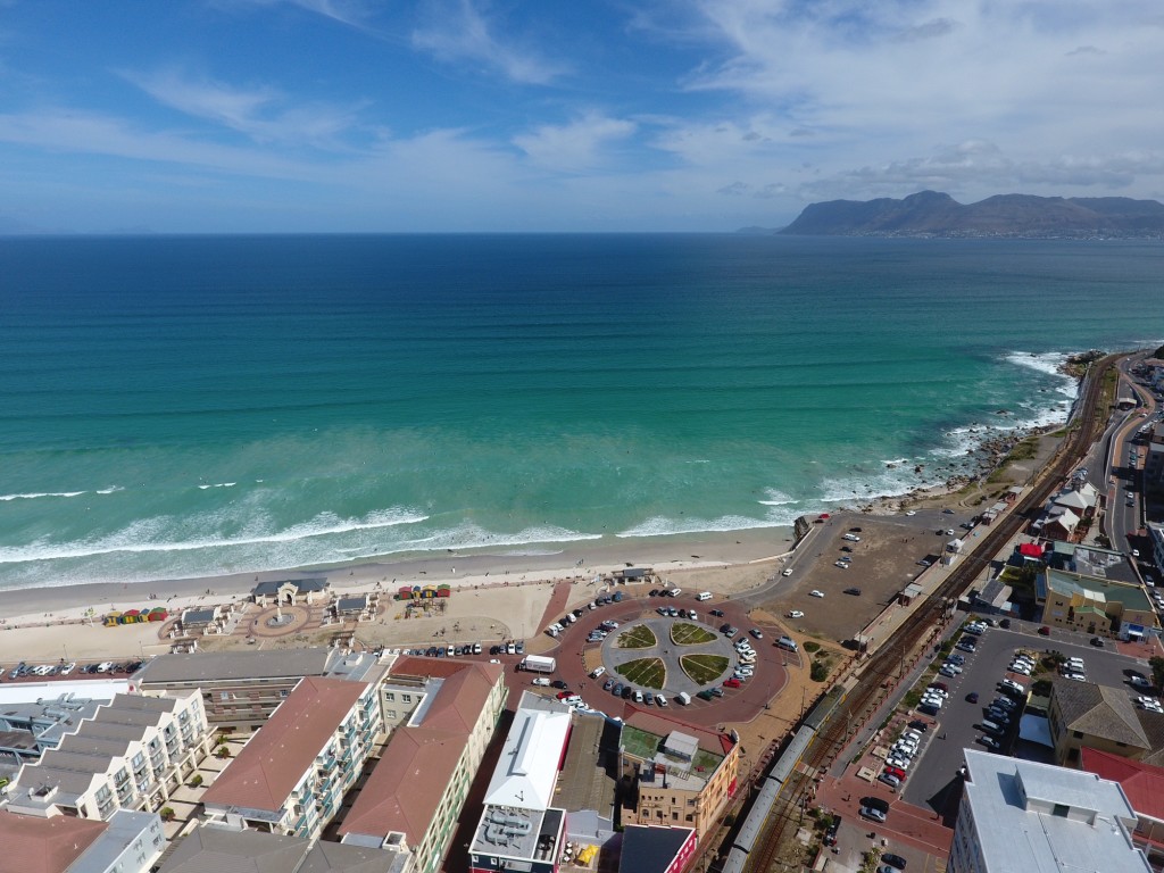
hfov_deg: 81.7
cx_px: 582
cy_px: 436
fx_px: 673
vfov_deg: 66.0
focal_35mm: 20
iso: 100
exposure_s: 1/1650
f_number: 2.8
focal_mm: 3.61
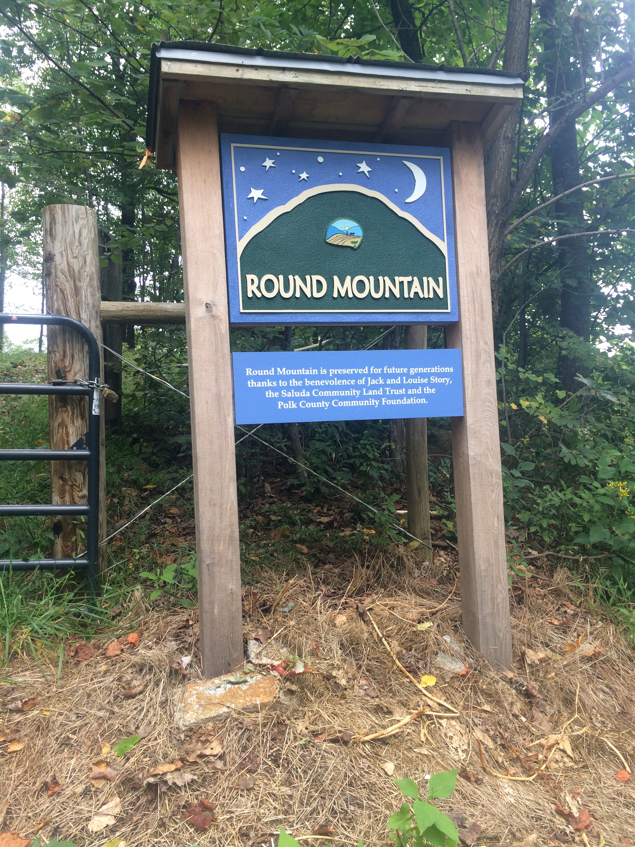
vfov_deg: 61.7
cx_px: 318
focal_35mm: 29
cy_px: 424
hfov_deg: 48.2
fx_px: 709
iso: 40
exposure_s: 1/120
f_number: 2.2
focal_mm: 4.15
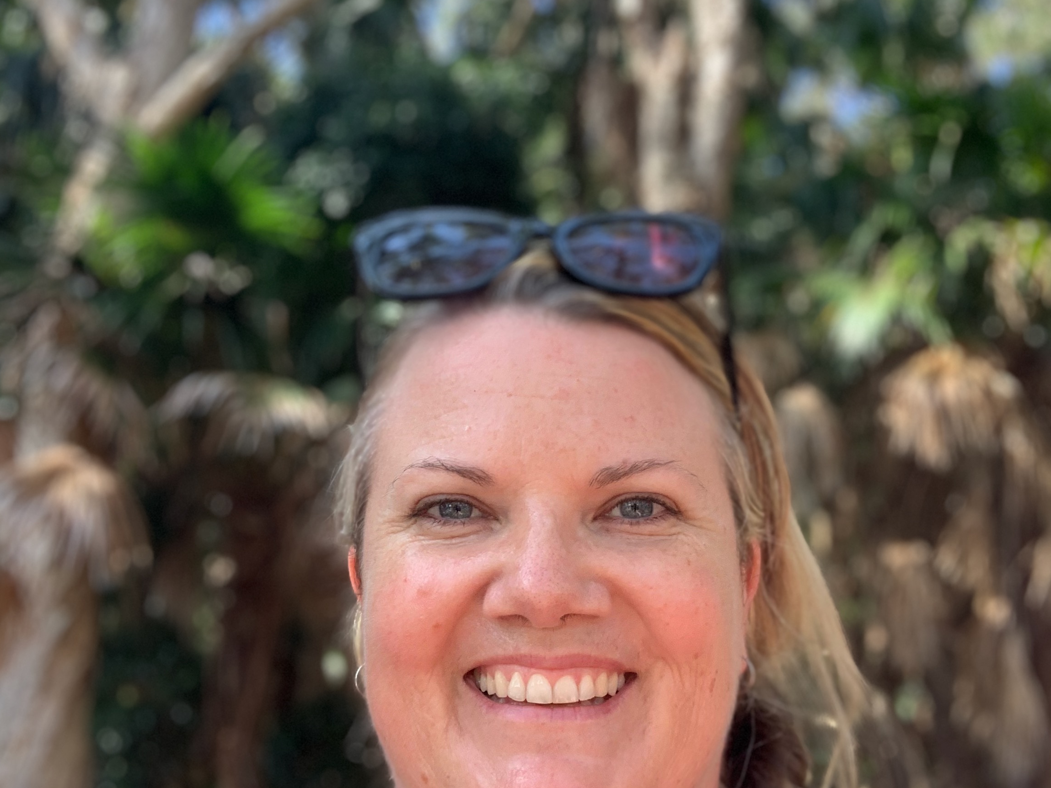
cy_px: 387
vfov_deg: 33.6
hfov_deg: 43.8
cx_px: 527
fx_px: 1306
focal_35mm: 43
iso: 32
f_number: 2.2
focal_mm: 2.87
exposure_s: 1/121
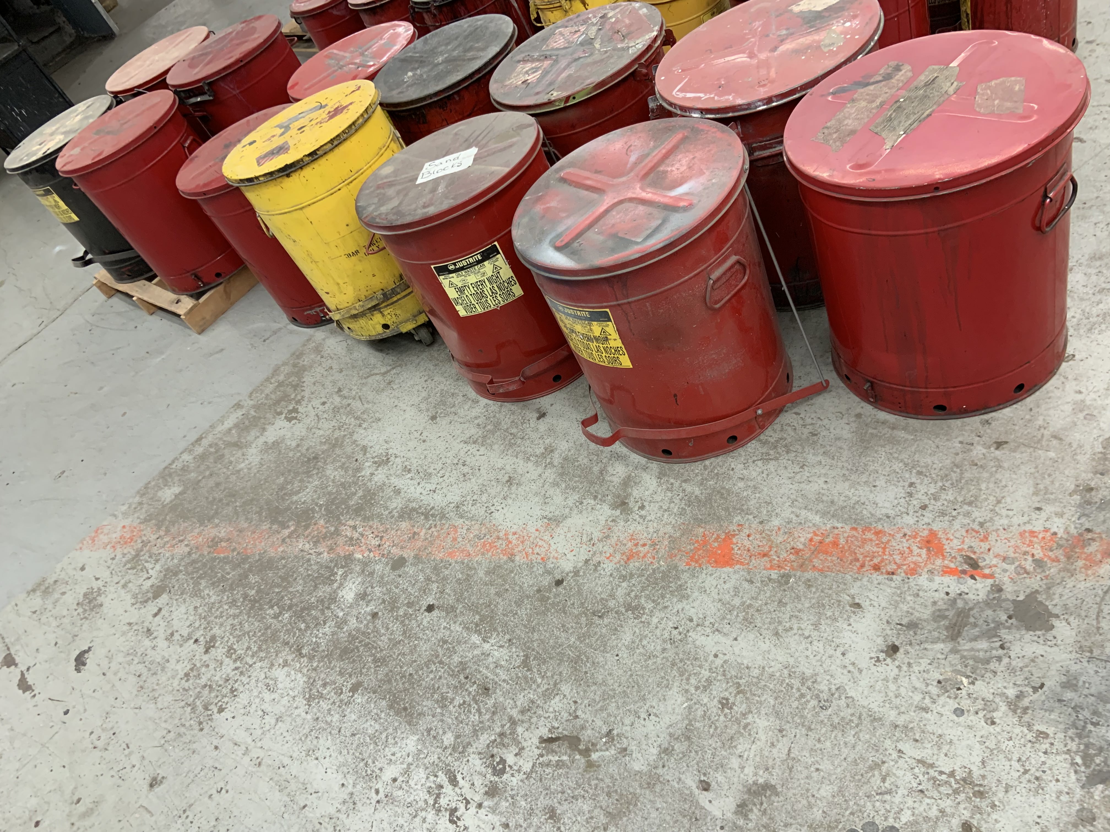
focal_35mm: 26
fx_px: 834
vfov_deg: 53.1
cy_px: 416
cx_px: 555
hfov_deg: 67.3
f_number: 1.8
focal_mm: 4.25
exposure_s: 1/60
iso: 160
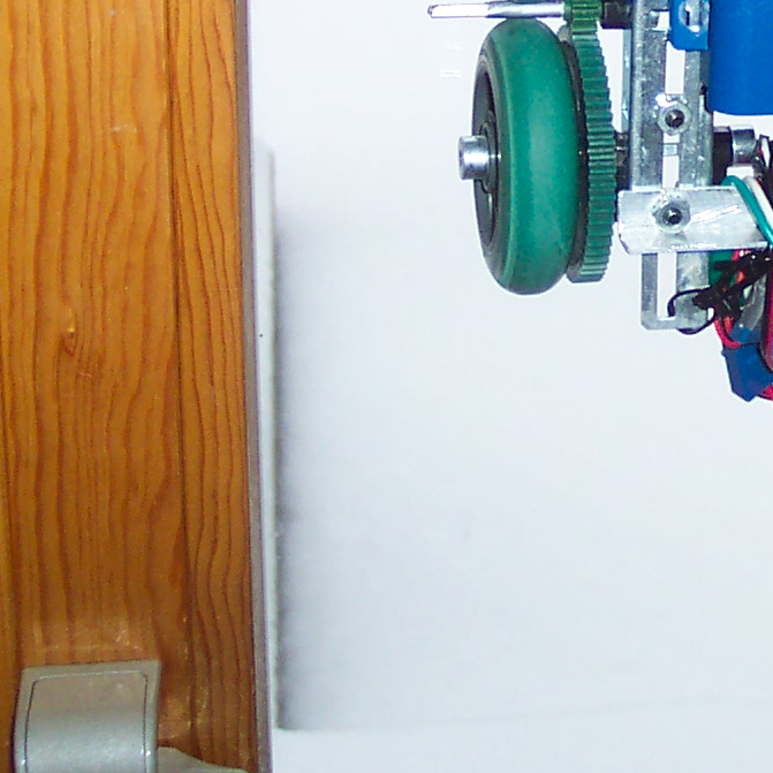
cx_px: 933
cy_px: -23
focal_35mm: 104
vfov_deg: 16.4
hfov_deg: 16.1
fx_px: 2627
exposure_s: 1/500
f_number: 2.8
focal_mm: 8
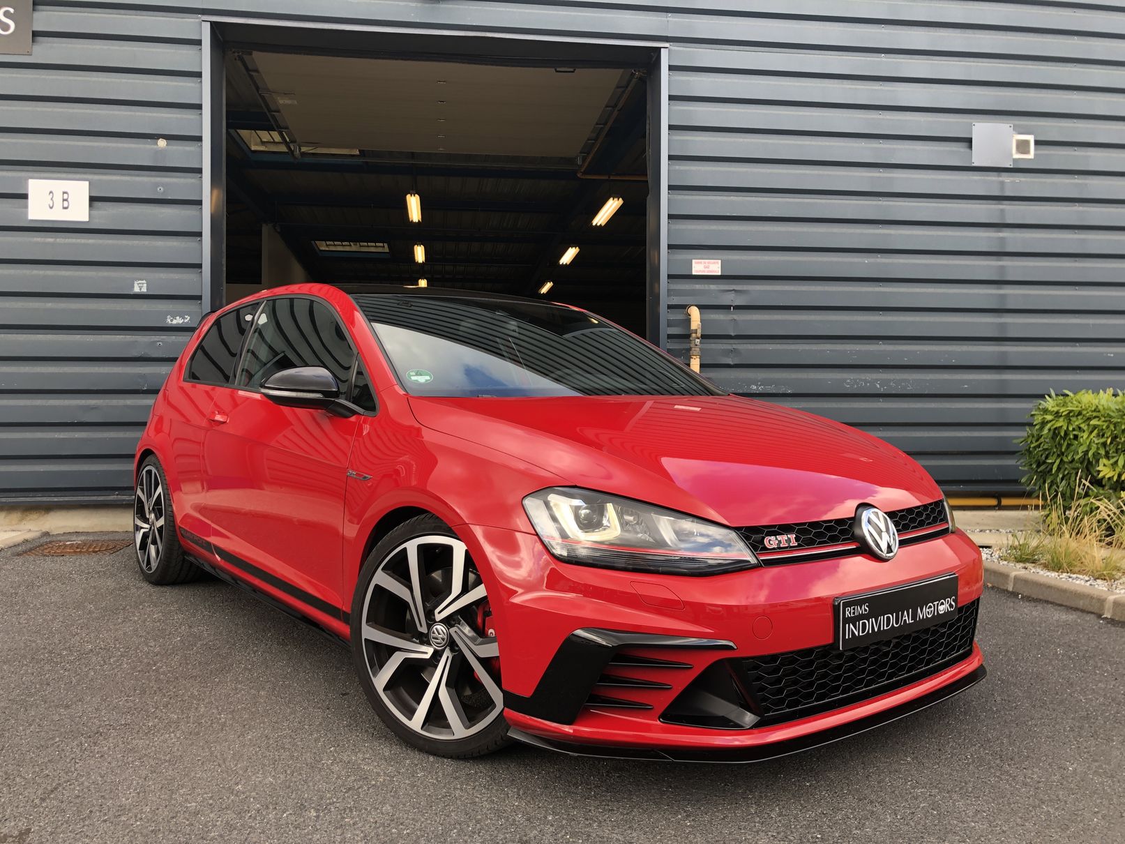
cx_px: 562
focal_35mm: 28
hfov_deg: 63.4
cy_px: 422
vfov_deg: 49.8
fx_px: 910
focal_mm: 4
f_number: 1.8
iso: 20
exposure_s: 1/123
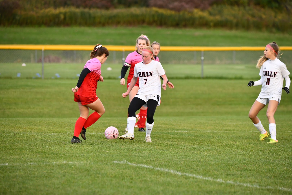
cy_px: 98
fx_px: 2595
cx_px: 146
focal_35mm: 320
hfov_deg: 6.4
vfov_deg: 4.3
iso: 3200
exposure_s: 1/800
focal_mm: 320
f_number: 6.3
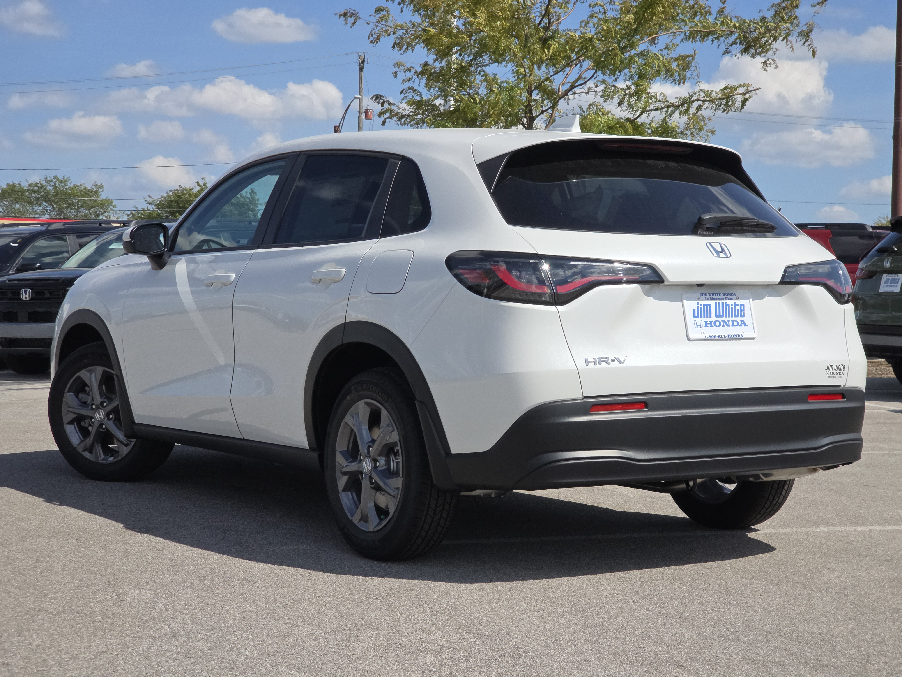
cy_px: 338
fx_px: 1798
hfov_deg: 28.2
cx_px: 451
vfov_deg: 21.3
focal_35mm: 69
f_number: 2.4
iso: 50
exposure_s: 1/3502
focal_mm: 7.9
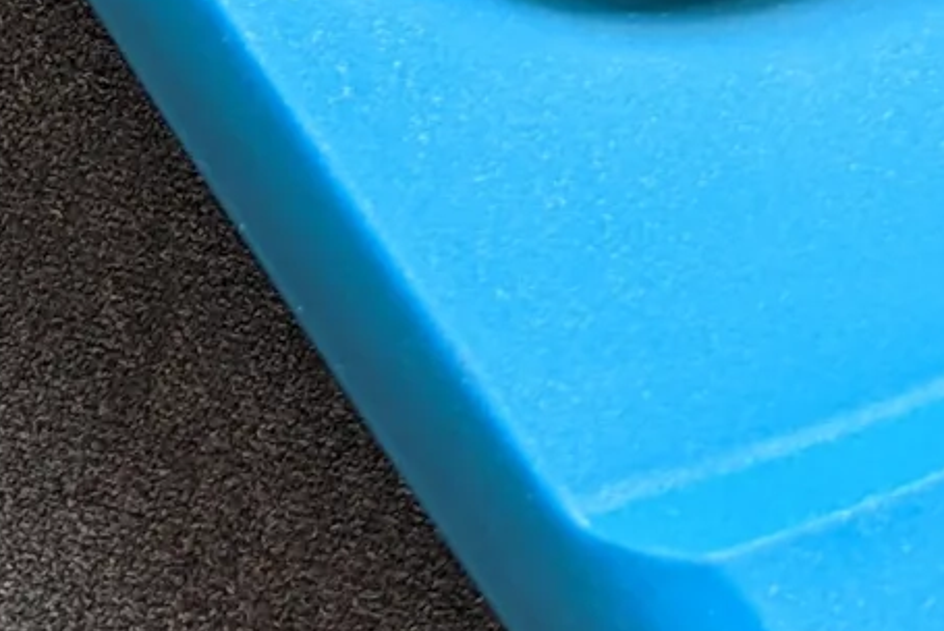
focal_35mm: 140
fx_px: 3673
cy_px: -1727
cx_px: -64
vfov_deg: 7.5
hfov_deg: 14.3
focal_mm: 6.81
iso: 47
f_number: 1.85
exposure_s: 1/50
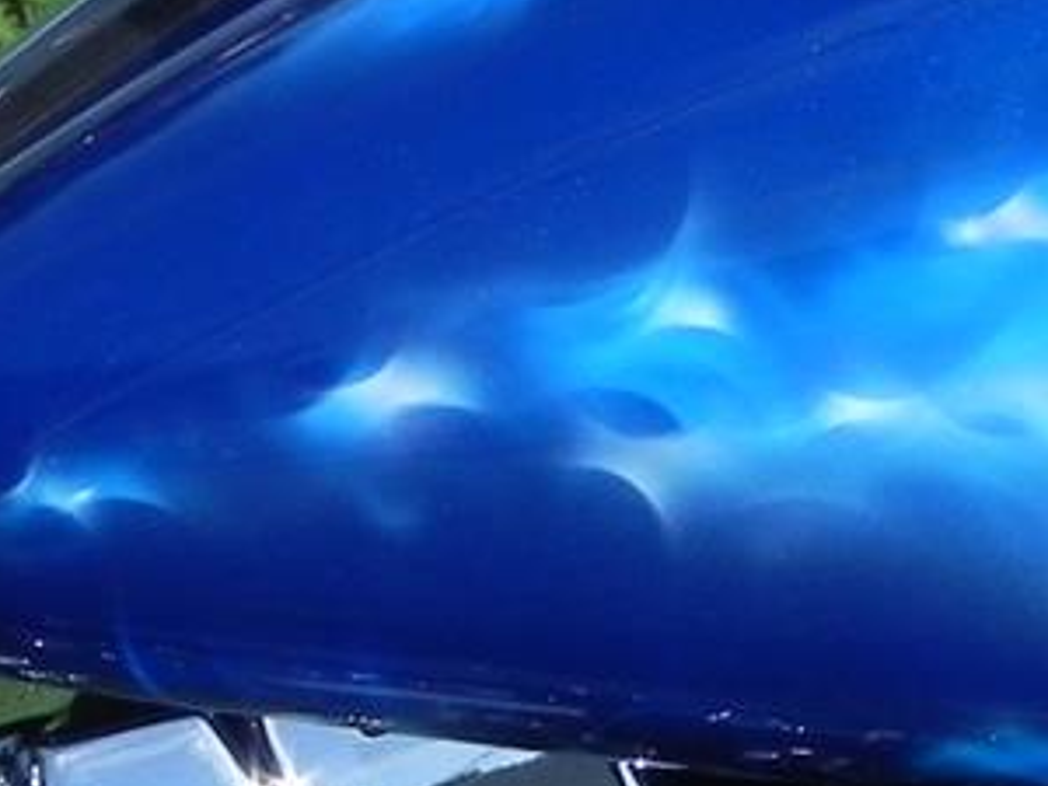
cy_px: 426
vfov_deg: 5.6
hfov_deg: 7.4
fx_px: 7993
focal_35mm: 264
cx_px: 1359
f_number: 7.1
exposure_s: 1/506
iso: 160
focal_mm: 11.8
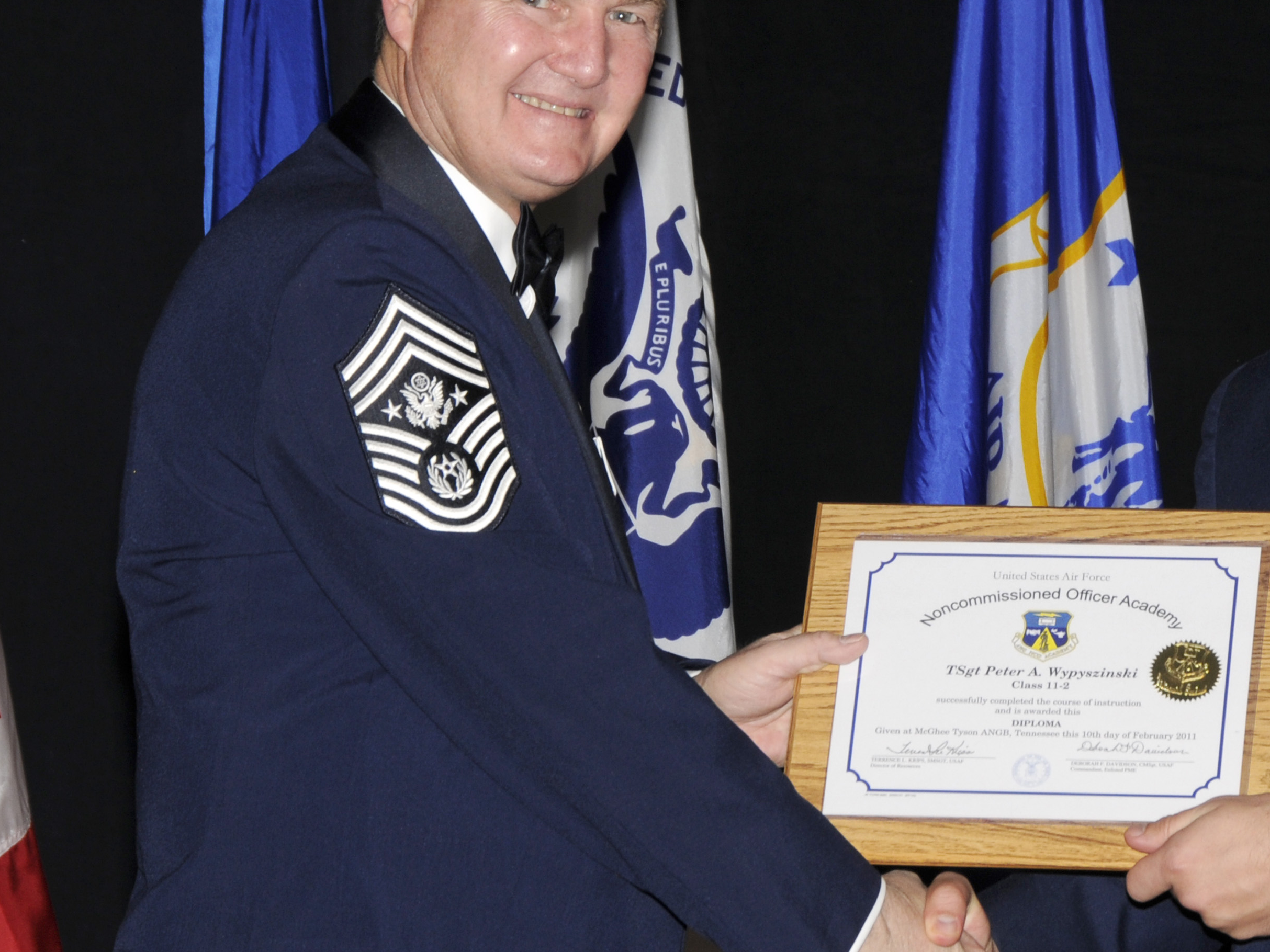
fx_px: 8401
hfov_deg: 8.6
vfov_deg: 6.5
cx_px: 945
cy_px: 405
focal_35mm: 229
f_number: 11
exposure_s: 1/60
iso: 200
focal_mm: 90
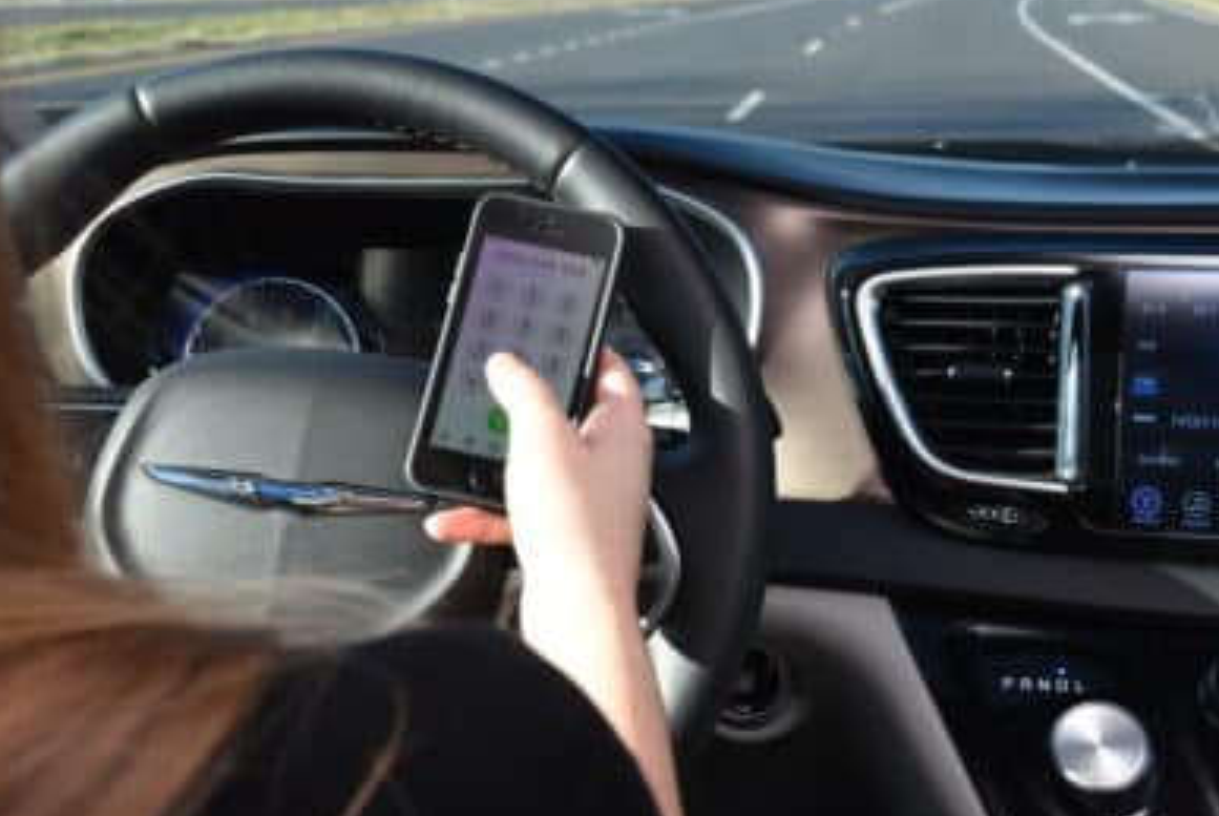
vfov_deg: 21.9
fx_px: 2102
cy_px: 329
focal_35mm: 62
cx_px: 740
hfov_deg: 32.2
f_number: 10
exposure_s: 1/200
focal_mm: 50
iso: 1600
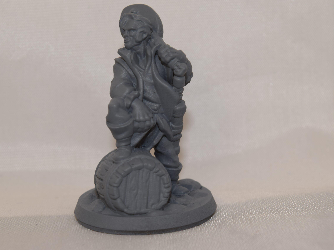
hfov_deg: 21.9
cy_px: 125
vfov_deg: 16.5
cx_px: 159
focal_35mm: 90
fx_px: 864
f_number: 13
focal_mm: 55
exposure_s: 1/2.5
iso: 100
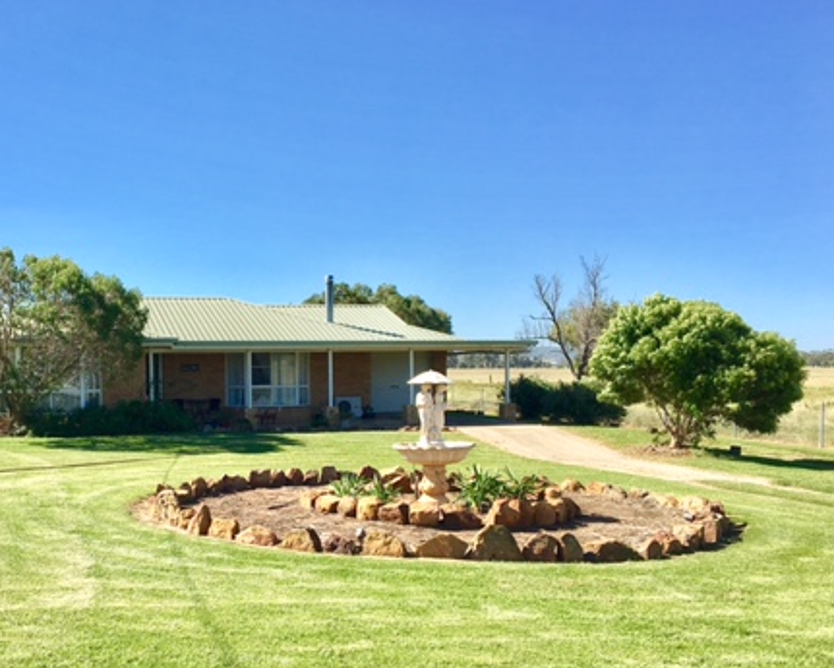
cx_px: 238
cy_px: 424
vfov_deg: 35.5
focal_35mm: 42
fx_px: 1037
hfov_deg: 42.8
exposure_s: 1/1399
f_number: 2.2
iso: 25
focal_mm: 4.15
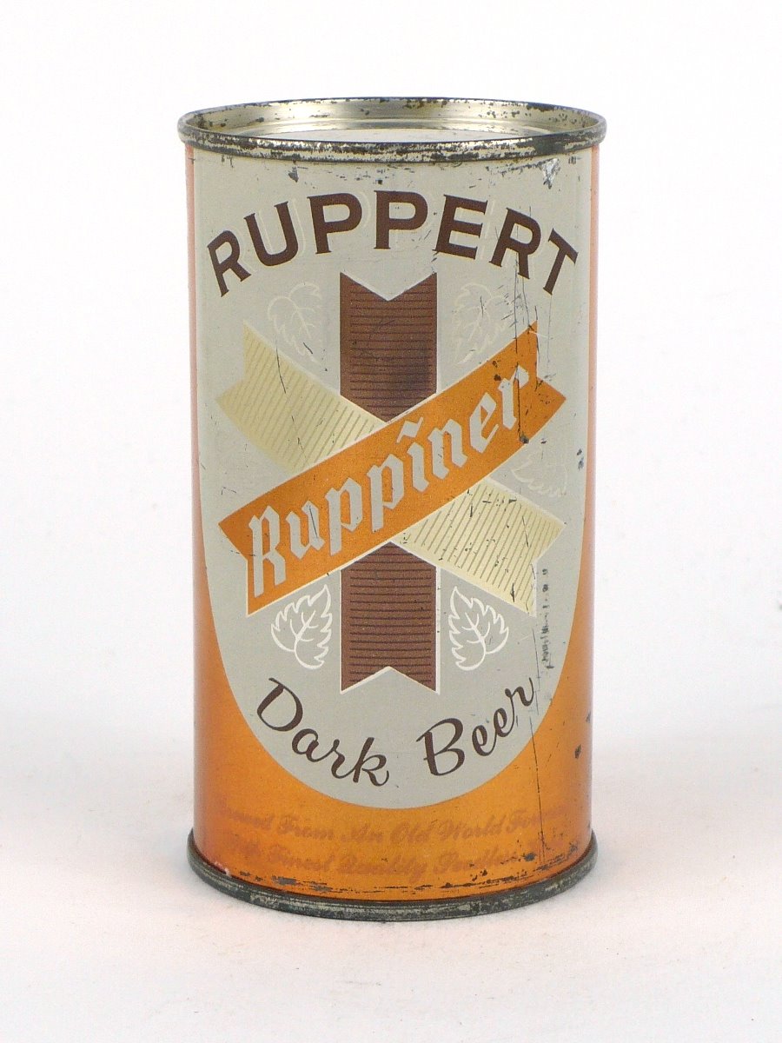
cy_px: 522
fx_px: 3494
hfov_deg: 12.8
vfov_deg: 17.0
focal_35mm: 116
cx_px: 391
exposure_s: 1/500
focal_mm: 12.9
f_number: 3.3
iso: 100
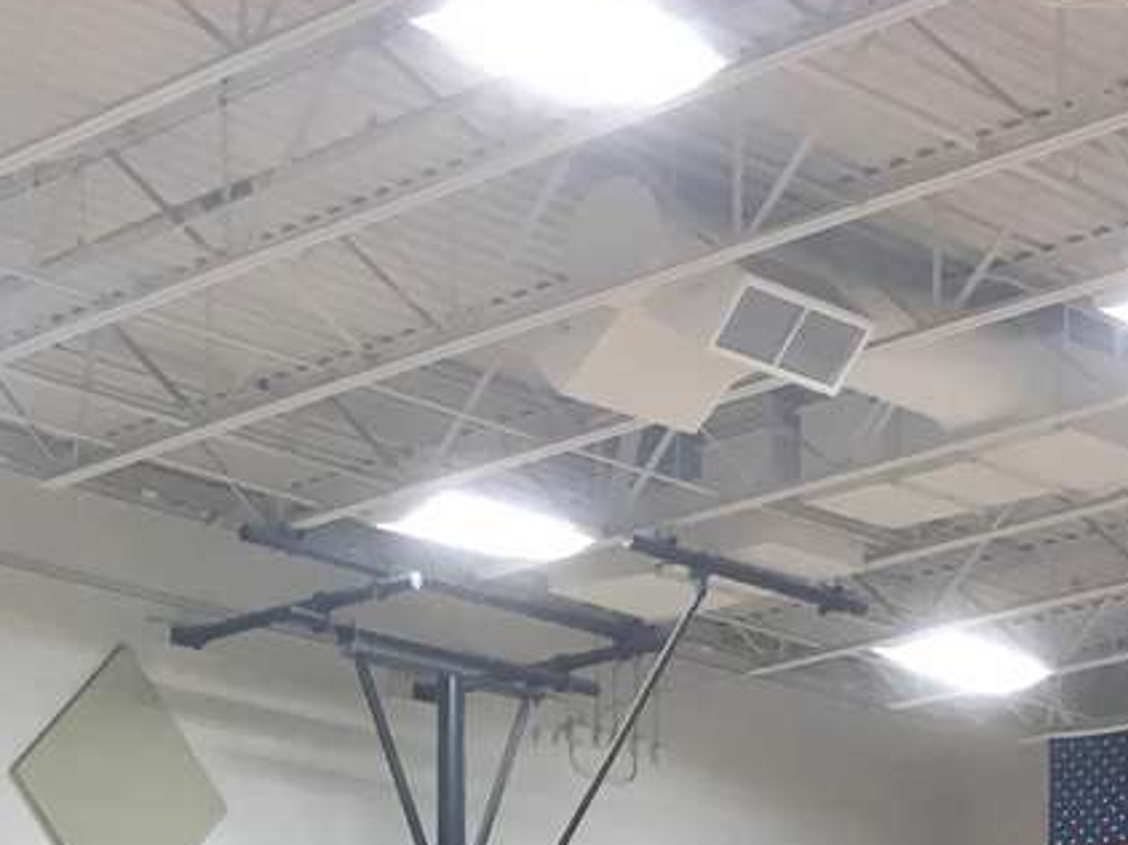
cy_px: 1484
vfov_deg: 12.4
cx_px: 78
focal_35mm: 110
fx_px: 3582
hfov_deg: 17.6
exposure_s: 1/30
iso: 50
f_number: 2.2
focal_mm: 4.15
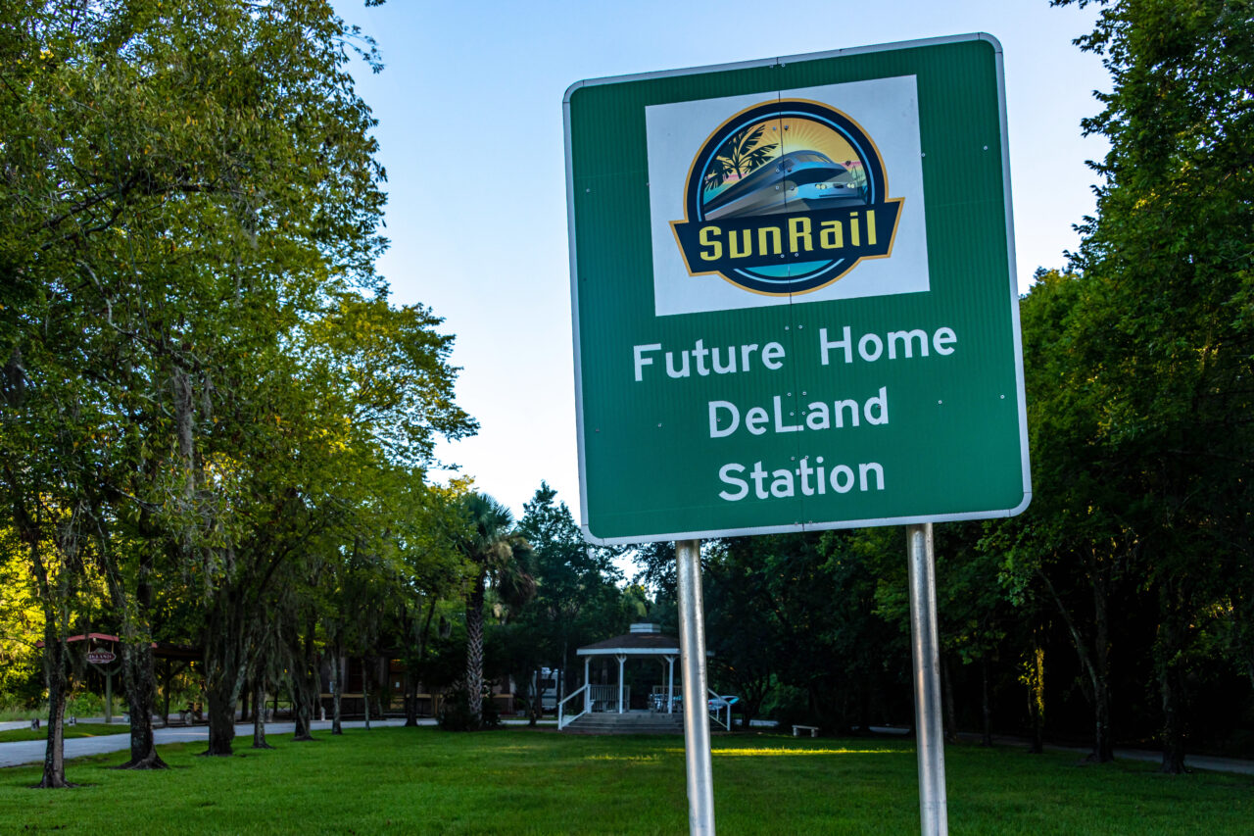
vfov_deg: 46.4
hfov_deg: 65.5
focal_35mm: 28
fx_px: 975
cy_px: 418
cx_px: 627
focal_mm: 28
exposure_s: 1/800
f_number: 6.3
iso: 400
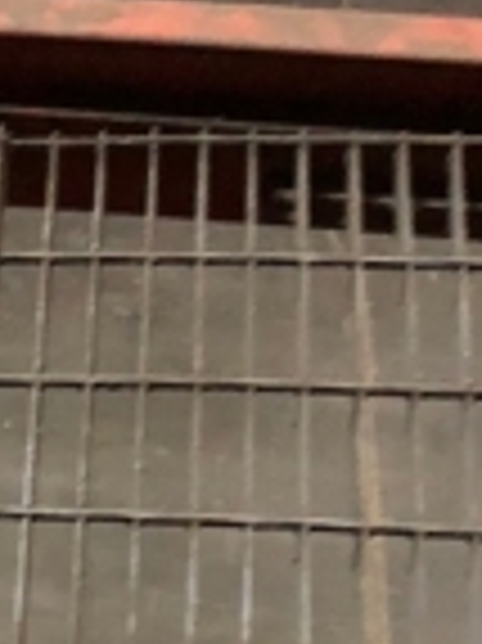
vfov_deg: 14.6
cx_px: -450
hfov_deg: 10.5
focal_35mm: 131
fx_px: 2436
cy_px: 745
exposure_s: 1/4
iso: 100
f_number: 1.8
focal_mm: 4
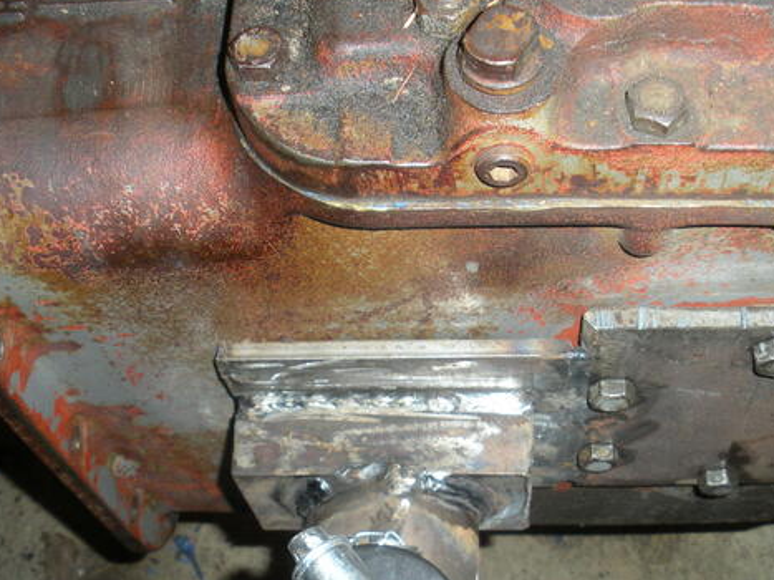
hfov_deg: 35.9
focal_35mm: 53
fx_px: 1185
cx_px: 506
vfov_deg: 27.3
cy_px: 389
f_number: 3.5
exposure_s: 1/60
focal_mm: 6.3
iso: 112
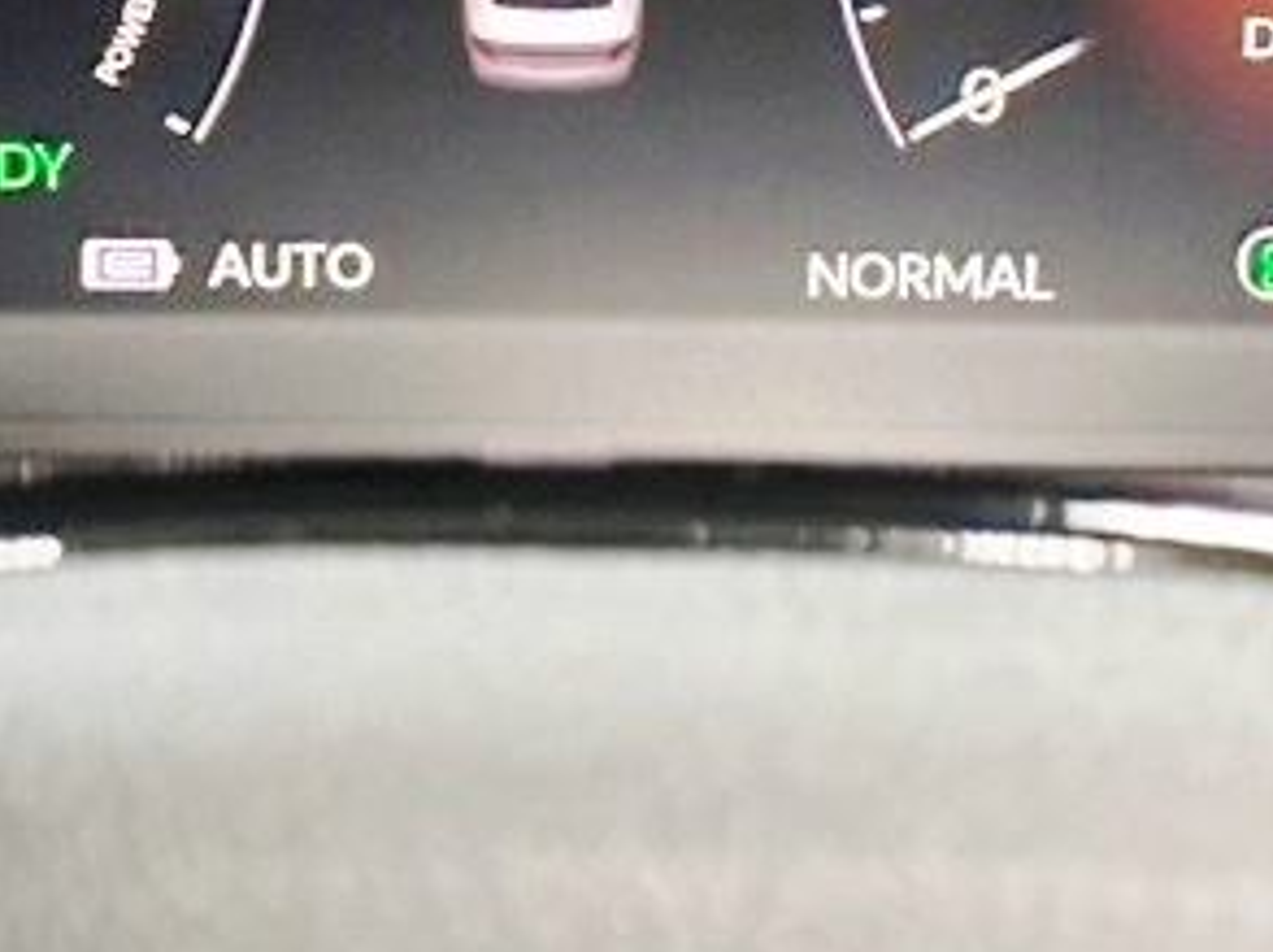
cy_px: -213
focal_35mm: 168
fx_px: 6171
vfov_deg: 8.7
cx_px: 617
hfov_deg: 11.8
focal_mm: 6.86
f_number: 1.78
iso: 640
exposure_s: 1/20
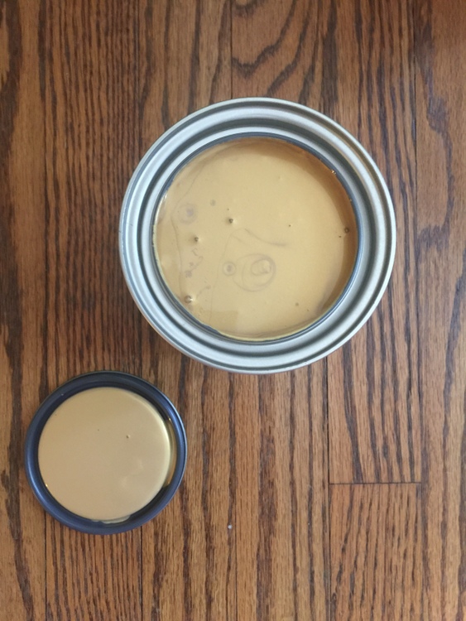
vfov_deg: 61.6
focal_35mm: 29
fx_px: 520
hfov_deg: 48.3
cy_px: 310
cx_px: 233
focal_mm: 4.15
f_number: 2.2
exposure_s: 1/8
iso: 100
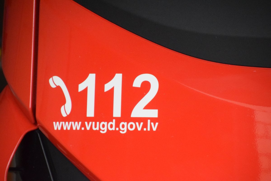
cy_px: 90
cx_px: 136
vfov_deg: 3.4
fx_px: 3050
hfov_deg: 5.1
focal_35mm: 405
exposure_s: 1/125
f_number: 6.3
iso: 6400
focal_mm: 270
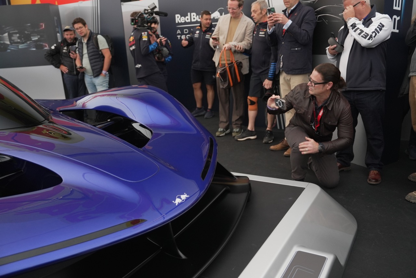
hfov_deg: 60.3
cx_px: 208
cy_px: 139
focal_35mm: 31
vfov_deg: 42.4
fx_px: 358
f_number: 2.8
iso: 2500
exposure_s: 1/50
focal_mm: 31
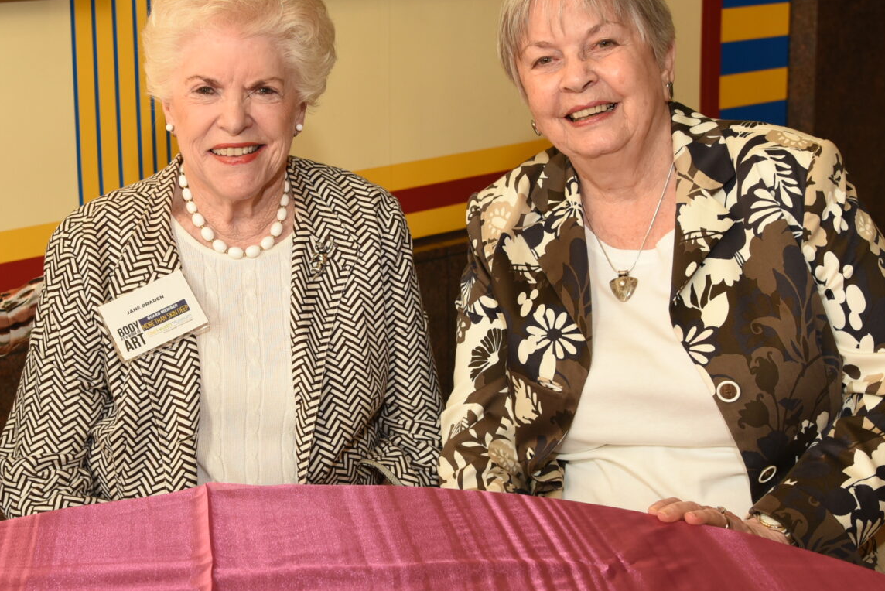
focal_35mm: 68
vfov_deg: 20.0
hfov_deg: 29.3
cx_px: 253
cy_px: 189
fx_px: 1672
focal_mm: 38
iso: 640
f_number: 5.6
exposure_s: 1/100
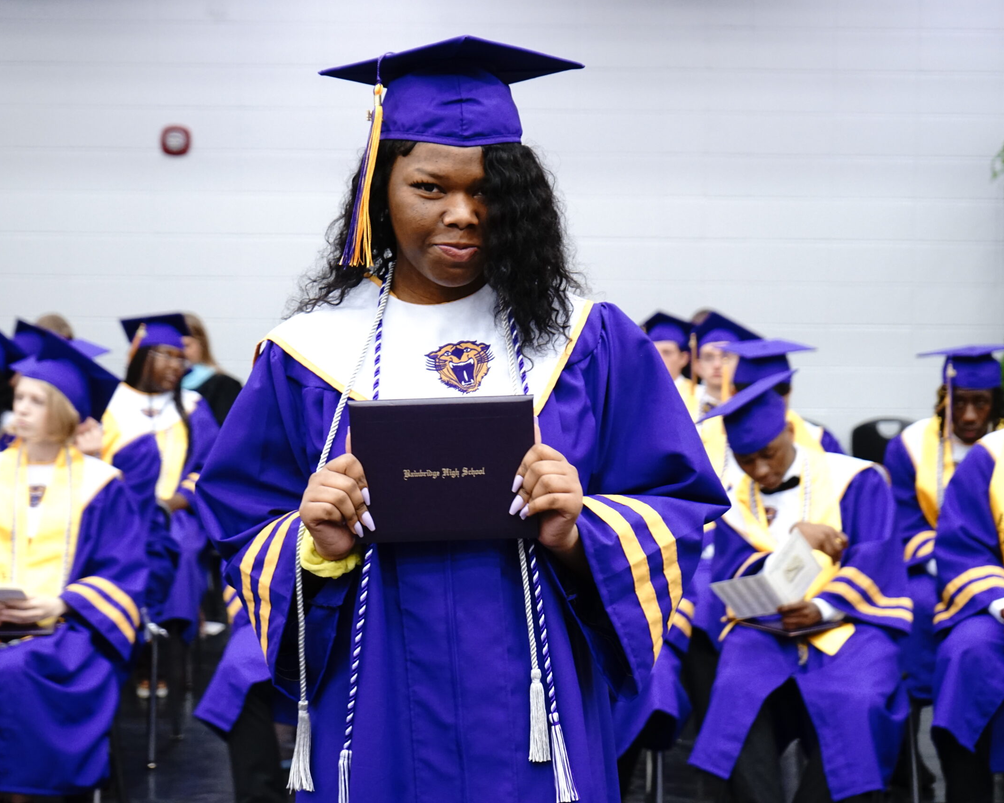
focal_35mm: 79
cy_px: 402
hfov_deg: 24.1
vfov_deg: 19.4
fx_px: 2347
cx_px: 463
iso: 2500
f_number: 5.6
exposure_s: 1/80
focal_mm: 70
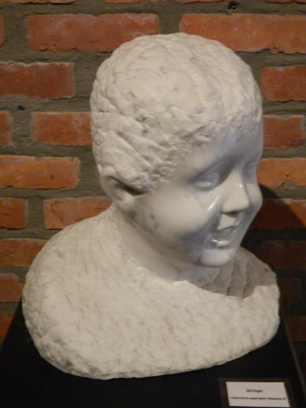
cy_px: 203
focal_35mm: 58
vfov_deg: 33.2
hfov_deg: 25.2
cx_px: 155
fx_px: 684
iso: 800
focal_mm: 10.2
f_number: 3.8
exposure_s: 1/25
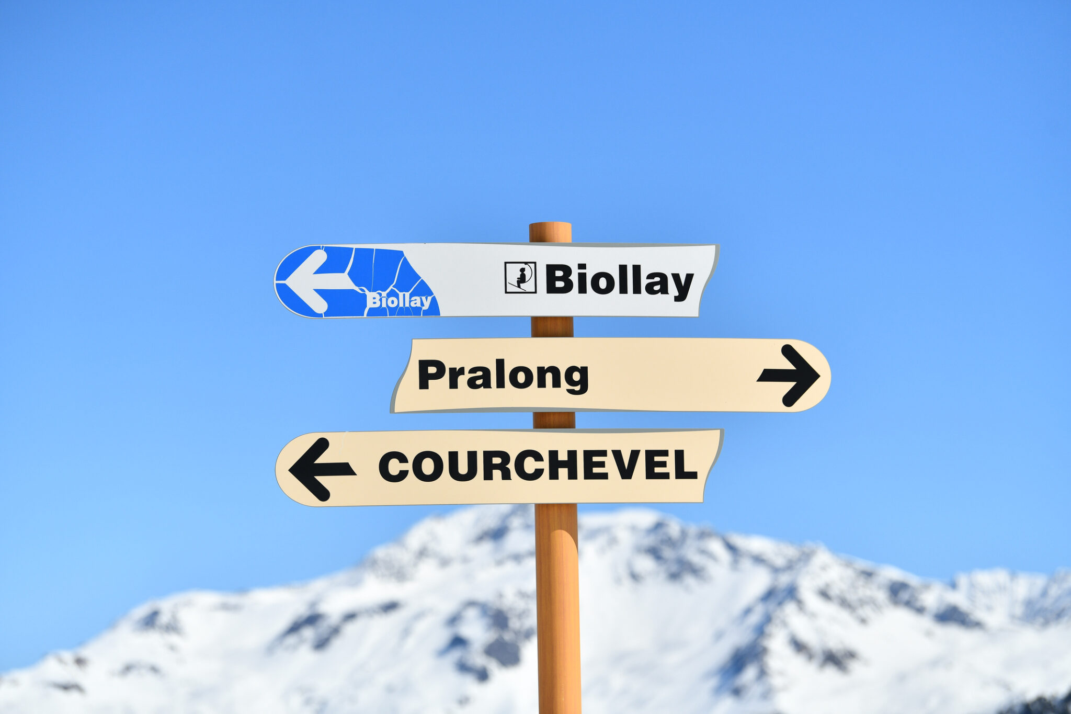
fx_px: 4462
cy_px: 357
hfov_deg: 13.7
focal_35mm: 150
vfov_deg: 9.1
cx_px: 536
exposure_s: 1/8000
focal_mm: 150
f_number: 4
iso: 250
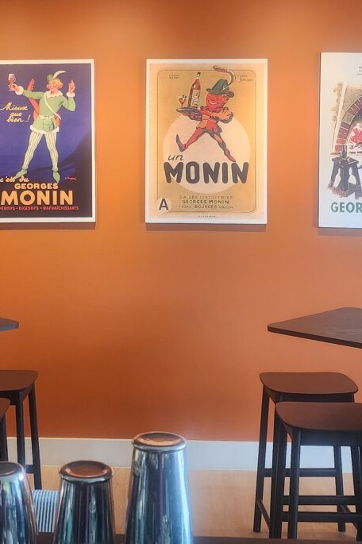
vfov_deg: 35.0
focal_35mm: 56
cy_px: 146
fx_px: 845
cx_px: 120
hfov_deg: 24.1
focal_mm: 5
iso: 400
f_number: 1.8
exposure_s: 1/120
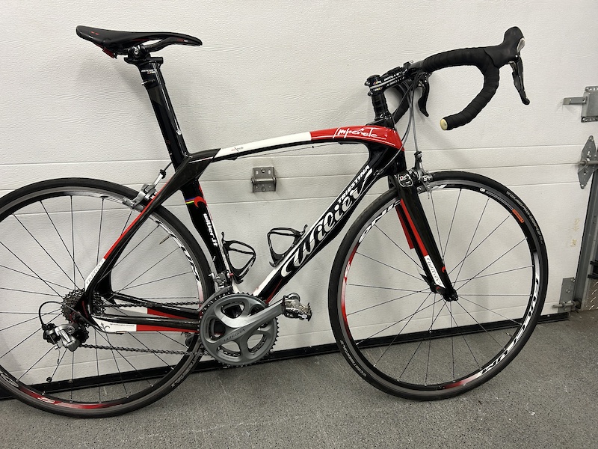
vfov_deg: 53.1
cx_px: 299
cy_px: 224
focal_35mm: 26
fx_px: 449
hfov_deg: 67.3
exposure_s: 1/60
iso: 125
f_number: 1.5
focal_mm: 5.7
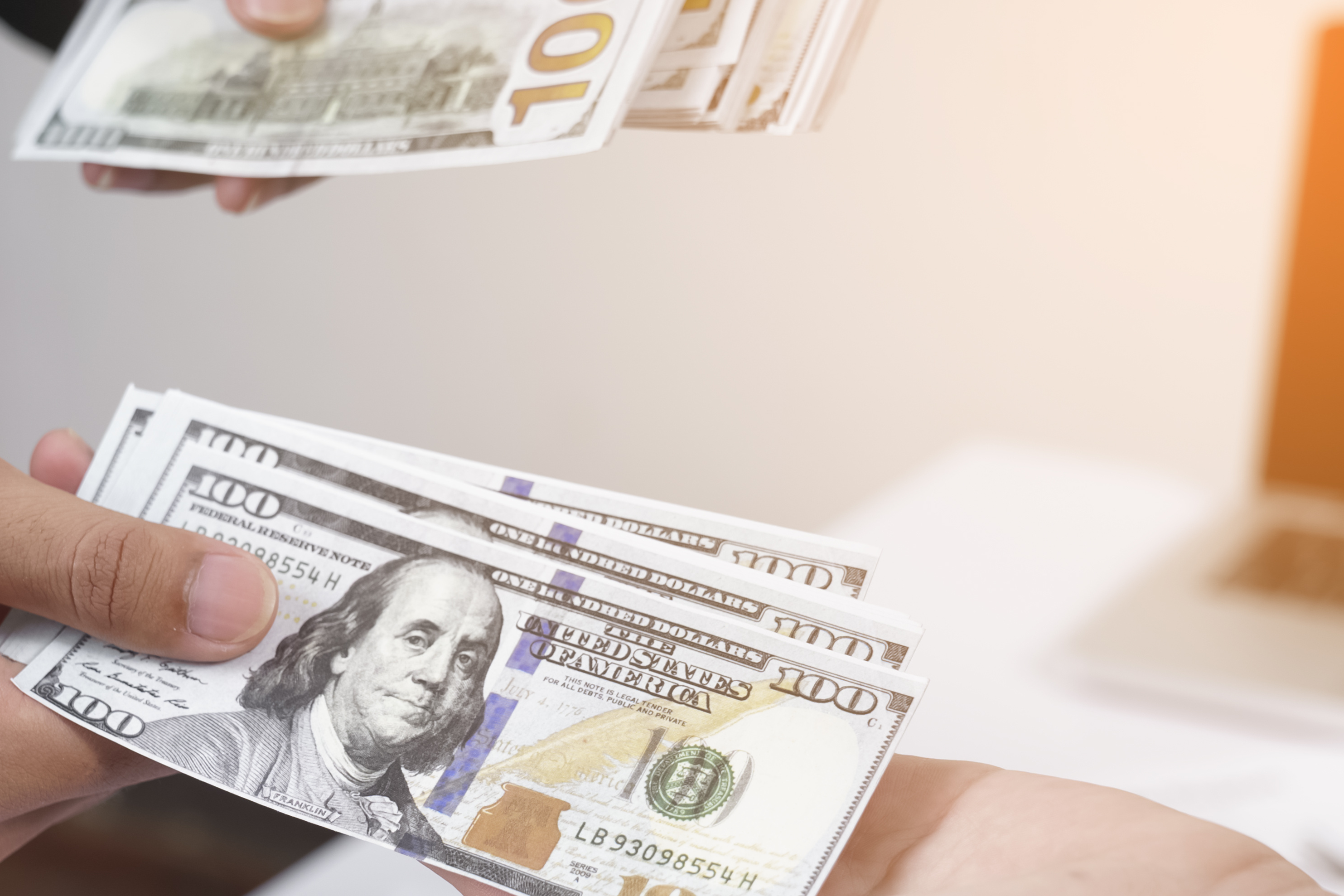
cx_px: 583
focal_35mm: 87
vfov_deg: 15.7
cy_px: 443
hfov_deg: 23.4
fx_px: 3248
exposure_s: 1/160
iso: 100
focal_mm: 43
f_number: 4
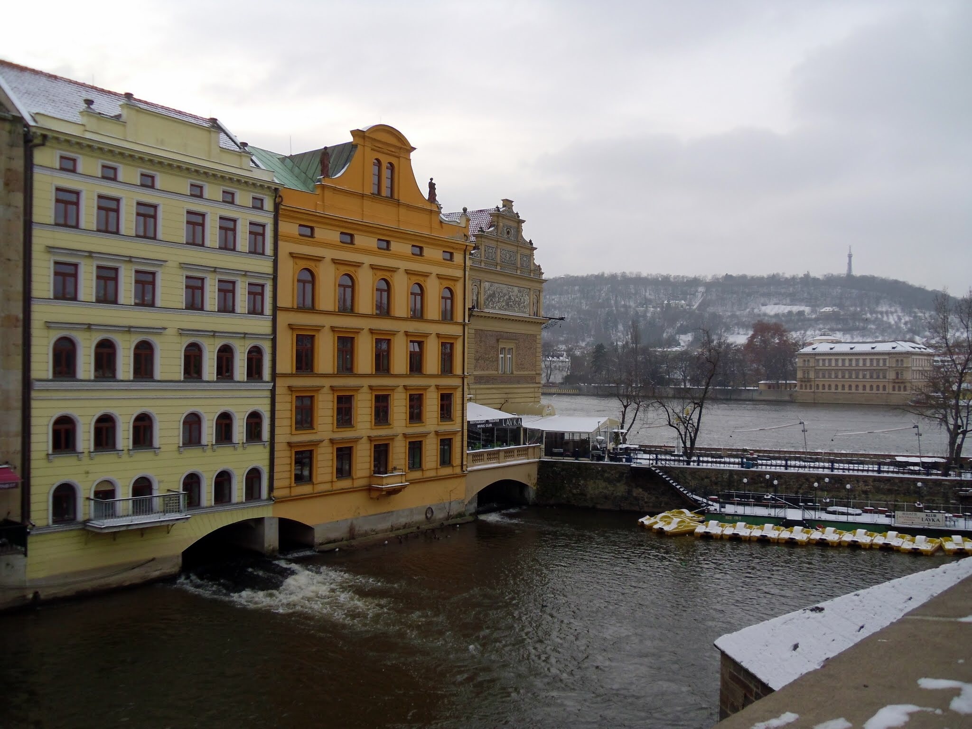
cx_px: 486
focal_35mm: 31
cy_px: 364
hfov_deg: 58.4
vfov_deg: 45.4
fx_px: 870
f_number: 3.3
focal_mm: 5.6
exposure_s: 1/394
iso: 80
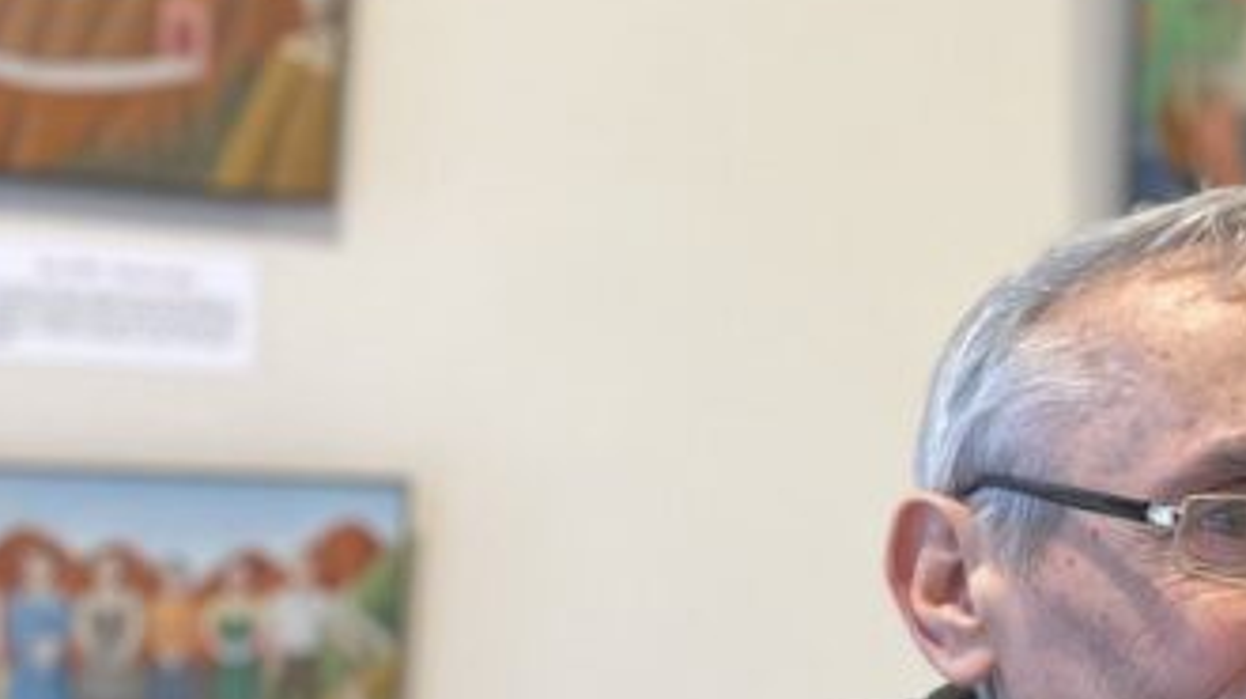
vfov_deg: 13.7
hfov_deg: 21.9
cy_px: 487
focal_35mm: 88
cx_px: 1593
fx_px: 2905
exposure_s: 1/50
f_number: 1.6
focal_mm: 5.1
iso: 100
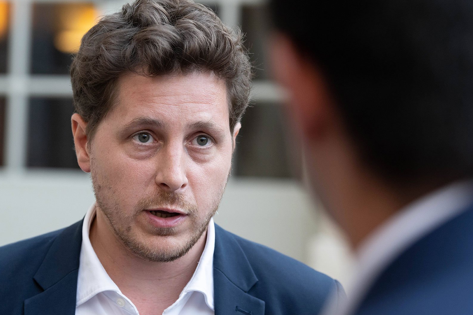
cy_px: 163
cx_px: 198
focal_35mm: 139
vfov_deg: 9.9
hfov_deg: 14.8
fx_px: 1825
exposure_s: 1/160
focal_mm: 110
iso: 1600
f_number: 4.5
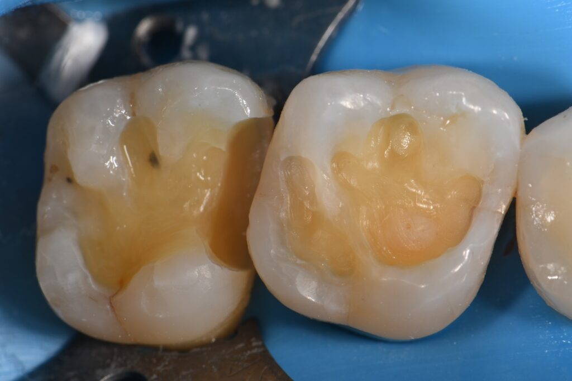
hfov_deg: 13.1
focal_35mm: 157
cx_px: 286
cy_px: 190
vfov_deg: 8.7
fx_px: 2494
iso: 200
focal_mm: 105
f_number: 32
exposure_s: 1/160
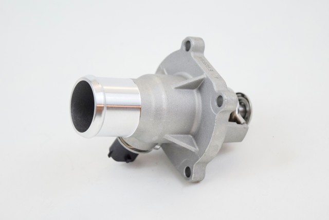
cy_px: 110
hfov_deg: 24.6
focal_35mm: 82
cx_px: 164
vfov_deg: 16.6
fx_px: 754
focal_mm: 55
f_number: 5.6
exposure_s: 1/60
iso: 1800
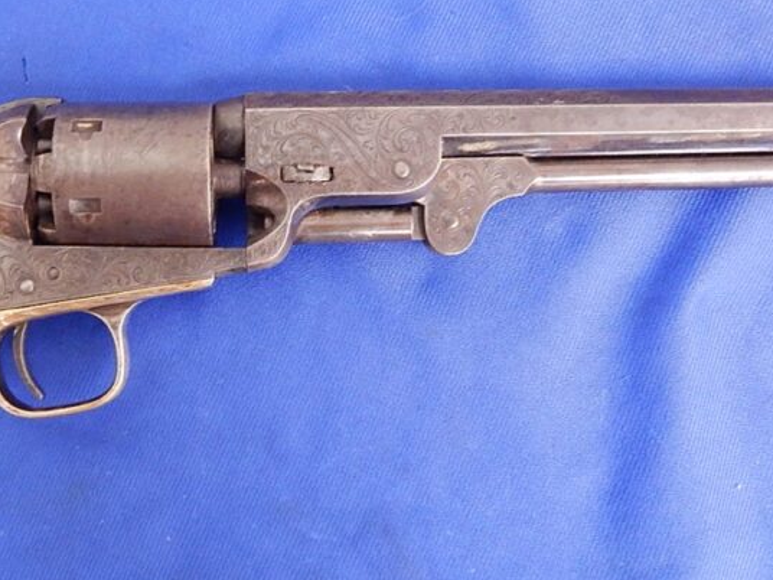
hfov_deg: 44.3
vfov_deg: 34.3
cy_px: 268
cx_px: 275
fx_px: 938
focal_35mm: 42
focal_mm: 4
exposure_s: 1/8
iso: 400
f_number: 3
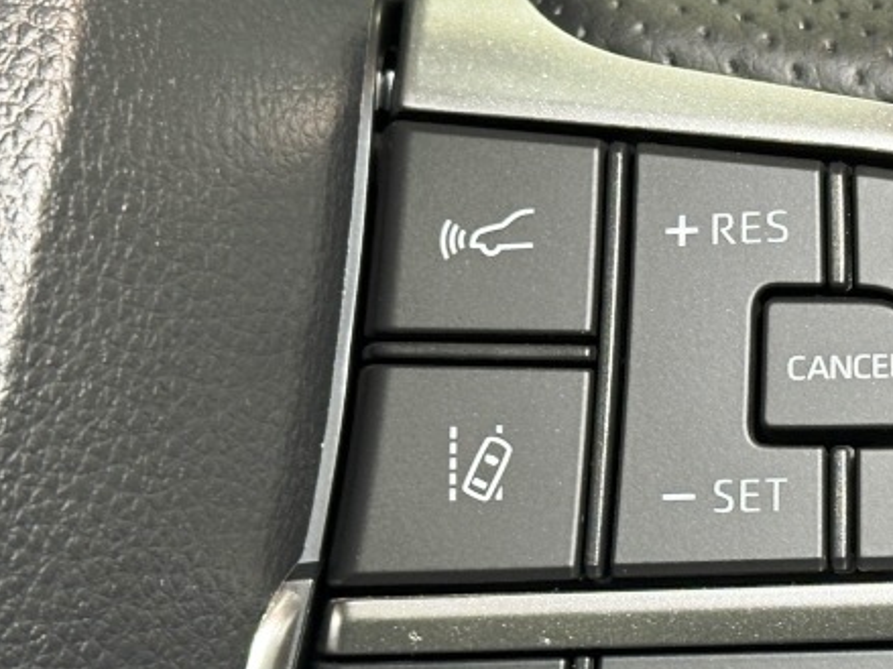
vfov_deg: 13.2
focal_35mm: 112
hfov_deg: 17.5
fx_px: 2889
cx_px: 675
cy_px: 366
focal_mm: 6.86
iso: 250
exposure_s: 1/40
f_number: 1.78
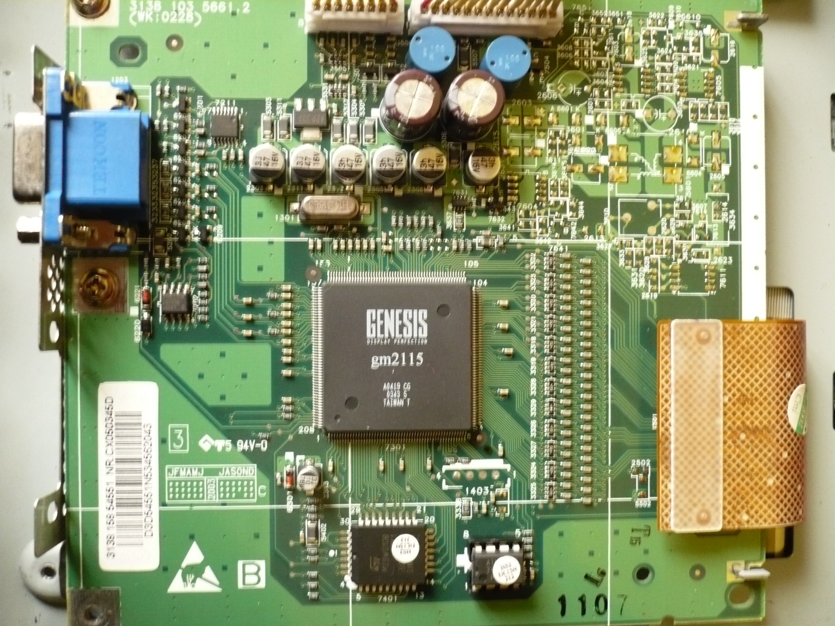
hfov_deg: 52.6
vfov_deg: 40.7
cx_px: 418
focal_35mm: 35
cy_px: 313
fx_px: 844
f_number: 2.8
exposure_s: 1/8
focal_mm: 5.8
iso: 250
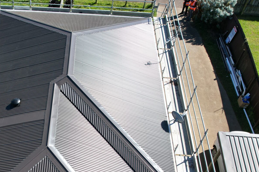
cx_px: 46
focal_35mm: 47
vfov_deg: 27.9
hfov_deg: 40.0
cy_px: 144
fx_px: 338
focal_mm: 8.38
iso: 110
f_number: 2.8
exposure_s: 1/1250
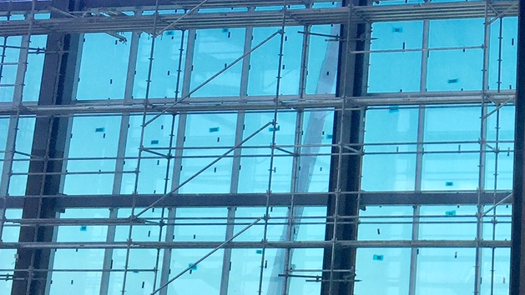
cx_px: 563
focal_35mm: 82
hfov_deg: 24.3
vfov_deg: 14.6
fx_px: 1142
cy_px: 39
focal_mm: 4.15
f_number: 2.2
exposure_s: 1/842
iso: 32
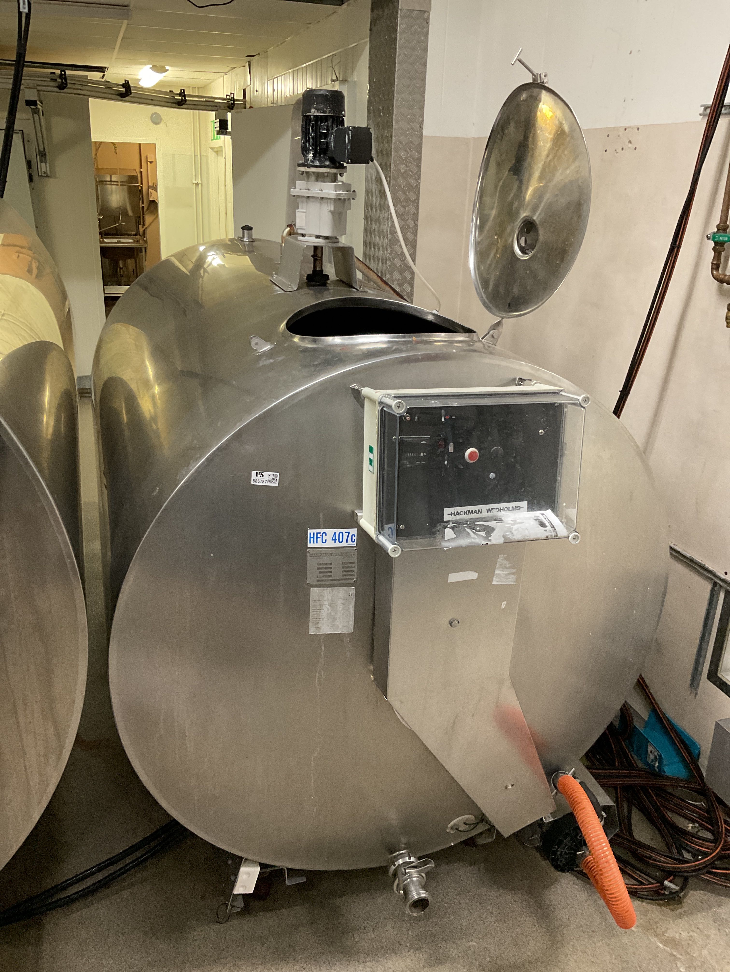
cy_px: 486
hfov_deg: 48.2
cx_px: 365
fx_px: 815
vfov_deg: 61.7
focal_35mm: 29
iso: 200
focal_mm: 3
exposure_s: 1/50
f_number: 1.8
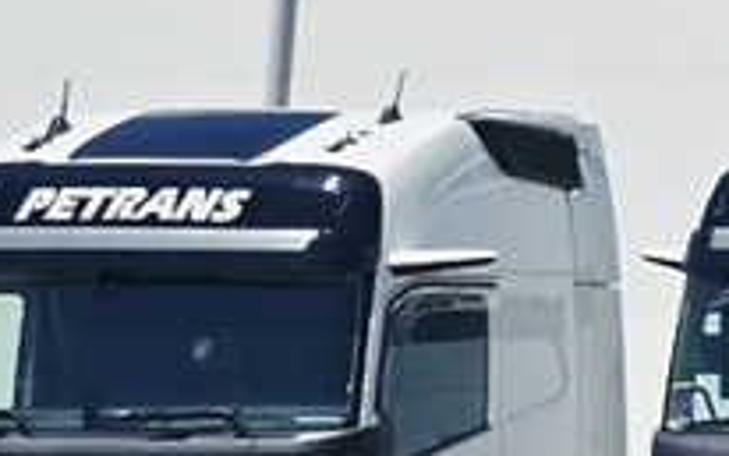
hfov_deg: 11.7
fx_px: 2823
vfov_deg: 9.2
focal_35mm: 142
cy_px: 212
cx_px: 1819
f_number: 1.7
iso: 12
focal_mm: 6.3
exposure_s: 1/1667
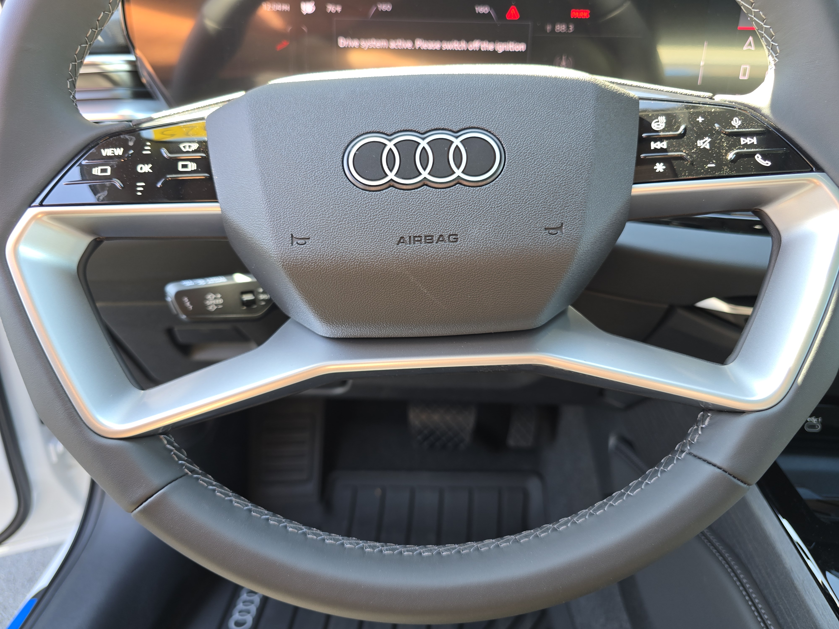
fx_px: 557
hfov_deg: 73.9
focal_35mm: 23
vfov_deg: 58.9
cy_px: 314
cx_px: 420
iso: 40
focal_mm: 6.3
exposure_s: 1/50
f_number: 1.7
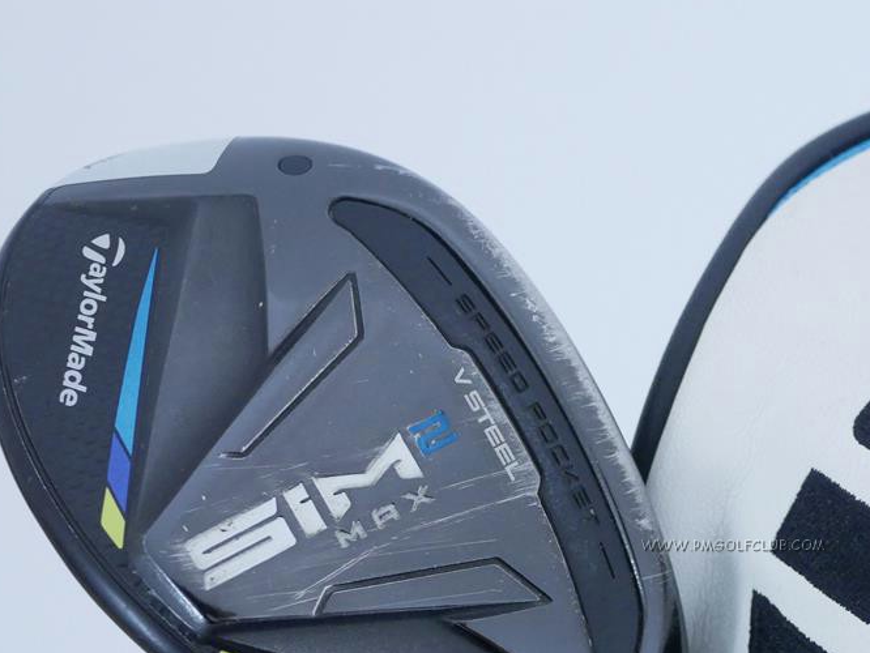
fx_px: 2414
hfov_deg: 20.1
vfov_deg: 15.4
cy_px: 427
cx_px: 733
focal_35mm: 96
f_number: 4.5
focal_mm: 25
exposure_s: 1/80
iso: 1600
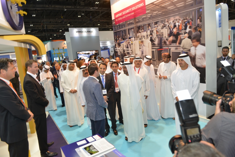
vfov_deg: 53.2
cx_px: 118
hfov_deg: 73.7
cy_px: 78
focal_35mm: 24
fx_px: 157
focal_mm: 24
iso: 800
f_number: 4
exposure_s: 1/80
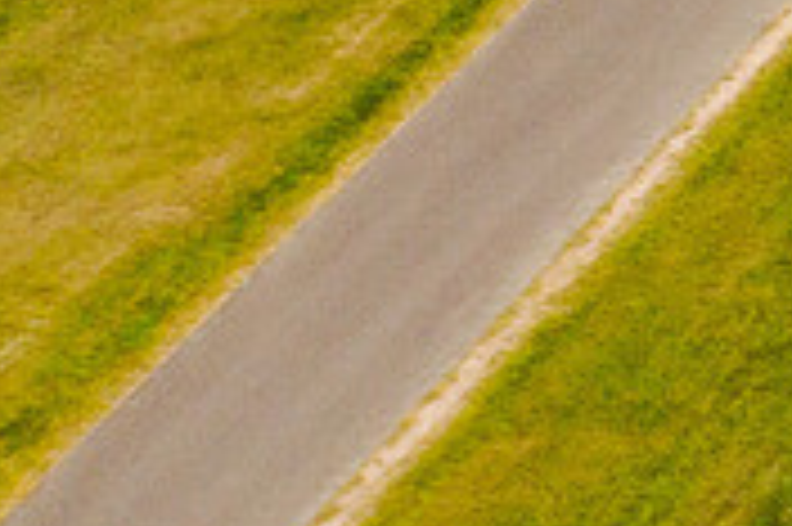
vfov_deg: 5.7
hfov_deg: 7.9
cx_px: 2484
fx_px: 4813
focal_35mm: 219
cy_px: -1196
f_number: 3.2
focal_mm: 10.26
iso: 200
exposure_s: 1/640
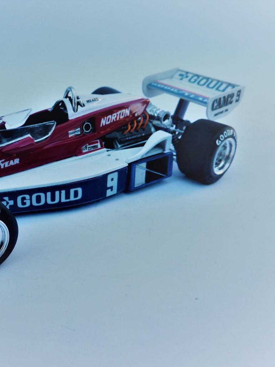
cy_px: 185
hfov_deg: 40.0
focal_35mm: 34
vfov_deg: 54.0
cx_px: 53
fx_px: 360
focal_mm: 4.1
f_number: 4
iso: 80
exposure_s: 1/200
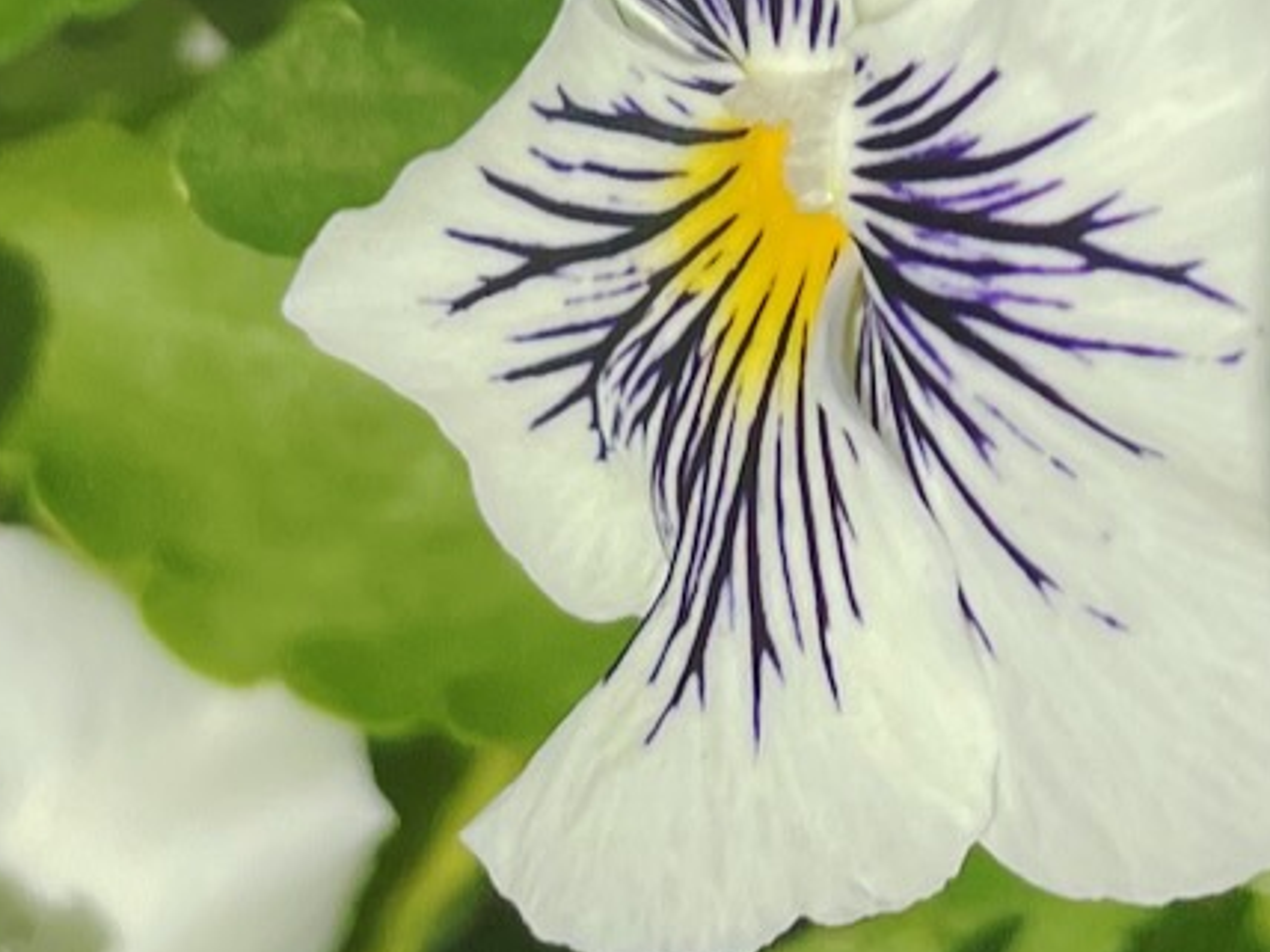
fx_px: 3119
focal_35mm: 85
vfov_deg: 17.1
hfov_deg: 19.3
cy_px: 110
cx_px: -771
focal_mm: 4.2
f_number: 1.6
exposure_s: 1/6897
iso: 32
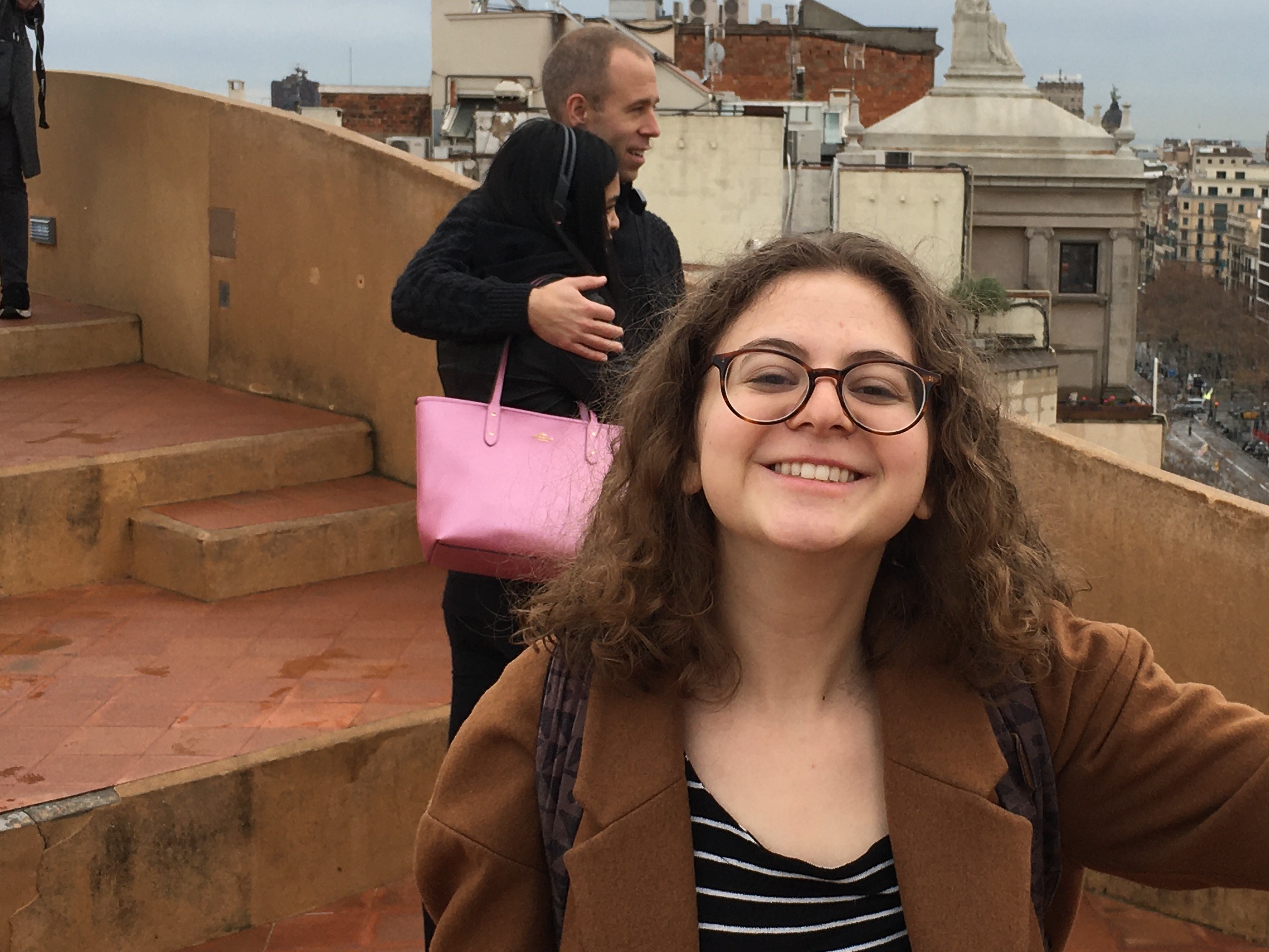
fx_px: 2126
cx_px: 803
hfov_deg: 33.1
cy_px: 433
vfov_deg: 25.2
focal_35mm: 58
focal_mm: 4.15
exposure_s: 1/388
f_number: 2.2
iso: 25
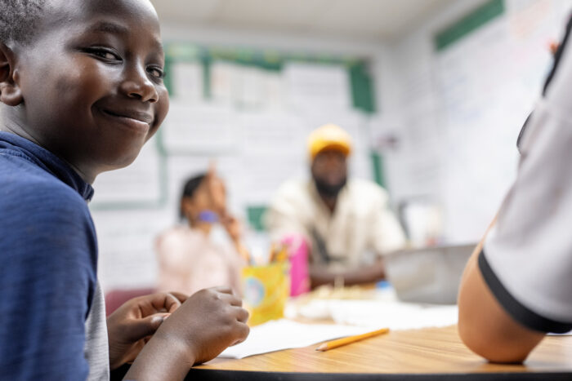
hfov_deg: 54.4
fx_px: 556
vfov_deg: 37.9
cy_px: 190
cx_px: 286
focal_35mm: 35
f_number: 2
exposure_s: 1/250
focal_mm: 35
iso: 800
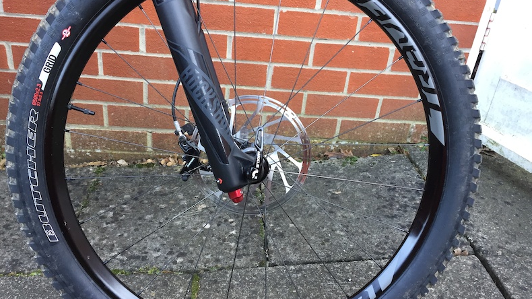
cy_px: 150
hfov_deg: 61.0
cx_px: 265
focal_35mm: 32
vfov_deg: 36.7
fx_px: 451
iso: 50
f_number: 2.2
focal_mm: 4.15
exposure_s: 1/33
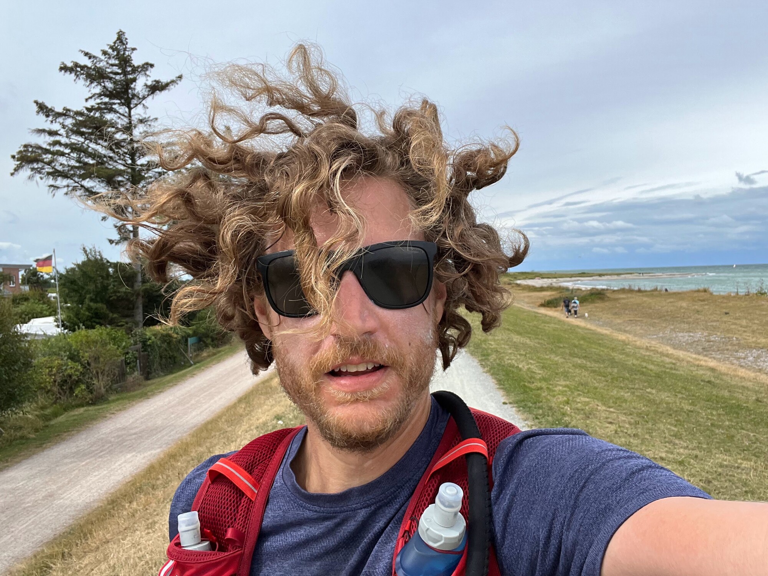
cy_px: 288
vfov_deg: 46.8
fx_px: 666
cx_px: 384
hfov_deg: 60.0
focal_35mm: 30
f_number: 2.2
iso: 32
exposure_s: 1/487
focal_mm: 2.71
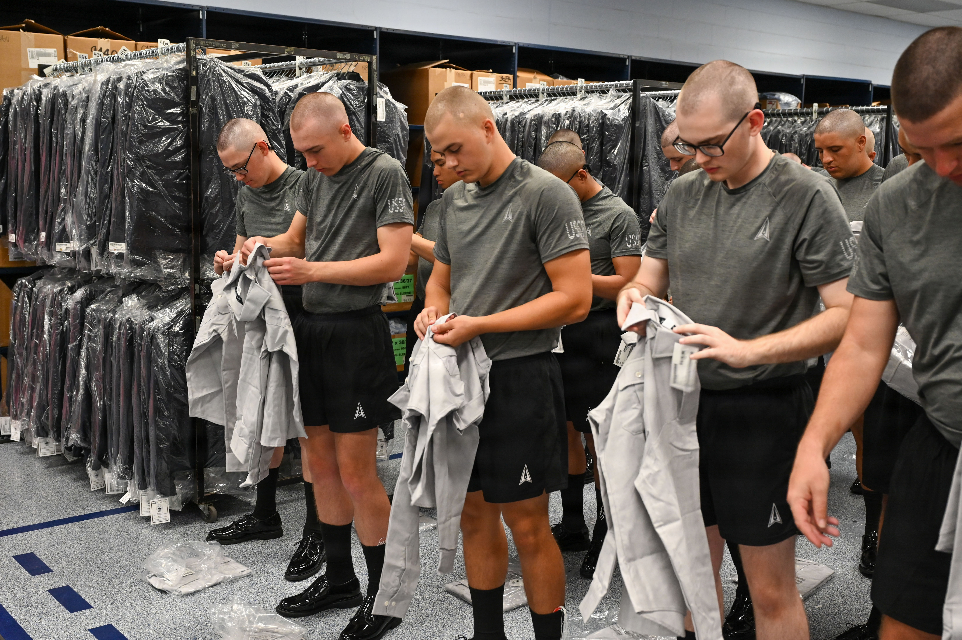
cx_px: 481
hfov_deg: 50.7
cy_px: 320
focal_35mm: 38
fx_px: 1015
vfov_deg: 35.0
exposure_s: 1/80
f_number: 4.5
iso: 2000
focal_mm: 38
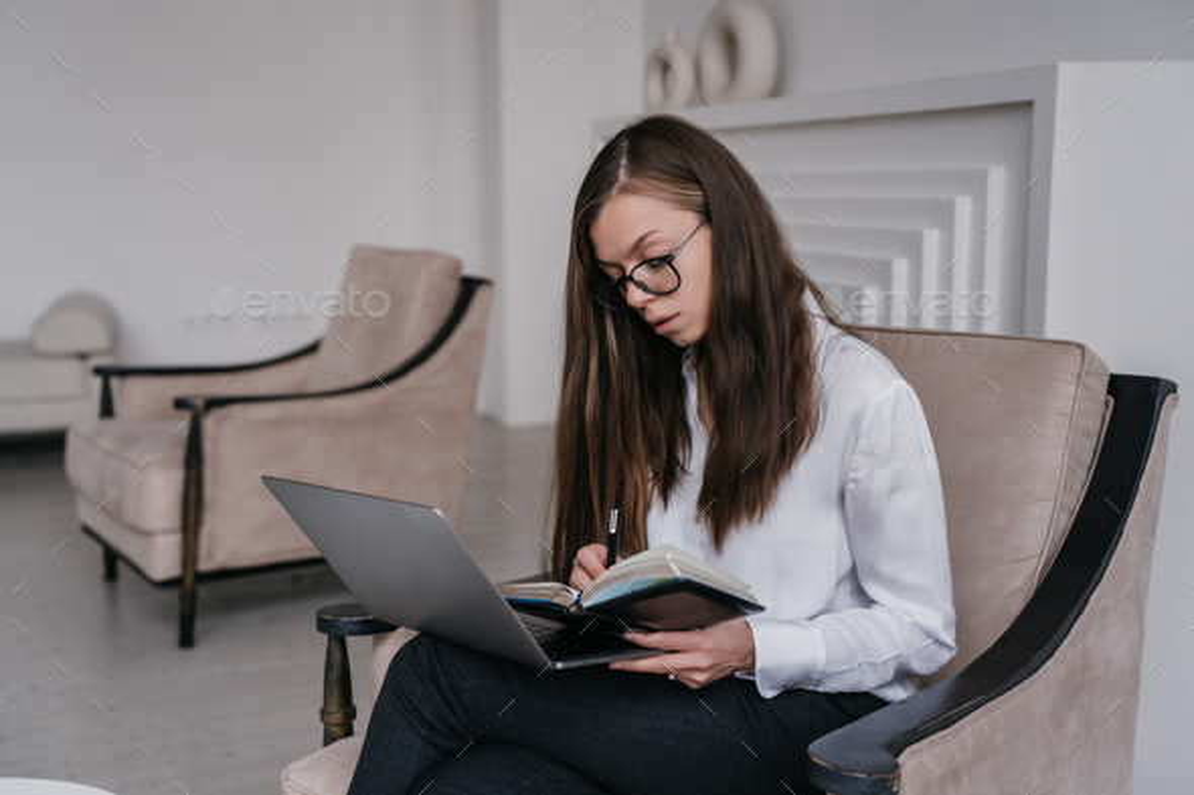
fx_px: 1426
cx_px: 597
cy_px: 398
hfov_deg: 45.4
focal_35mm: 43
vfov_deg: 31.2
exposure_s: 1/400
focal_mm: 43
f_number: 2.8
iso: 400
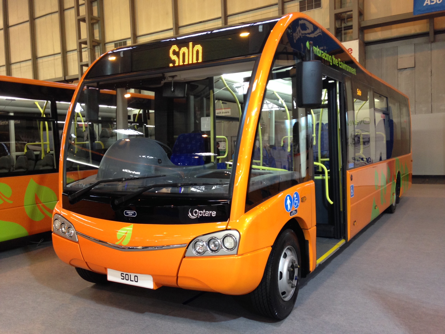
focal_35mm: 33
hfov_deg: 55.4
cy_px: 167
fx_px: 424
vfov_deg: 42.9
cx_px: 222
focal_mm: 4.12
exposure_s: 1/20
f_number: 2.4
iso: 100
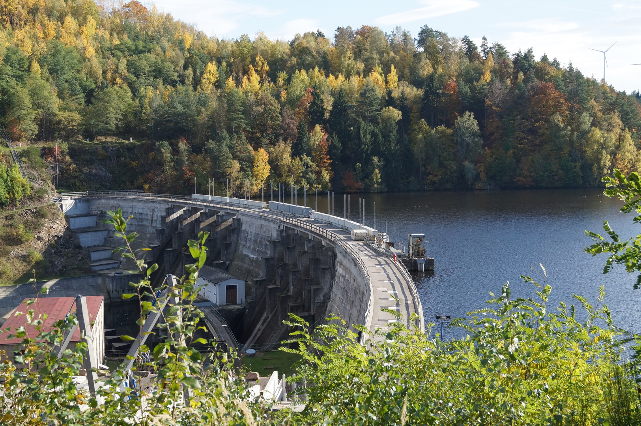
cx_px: 320
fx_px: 925
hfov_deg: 38.2
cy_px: 213
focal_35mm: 52
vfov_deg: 25.9
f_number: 6.3
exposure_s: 1/2000
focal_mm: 35
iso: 800
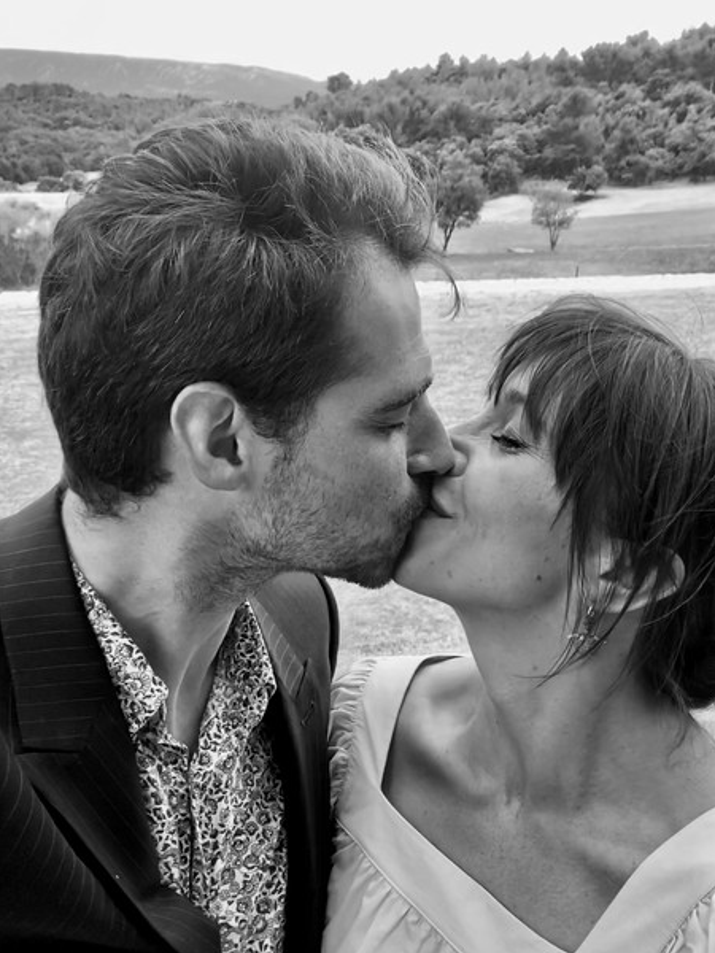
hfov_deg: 44.2
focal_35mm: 32
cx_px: 365
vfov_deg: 56.8
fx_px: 881
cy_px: 473
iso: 80
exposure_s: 1/122
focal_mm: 2.71
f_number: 2.2
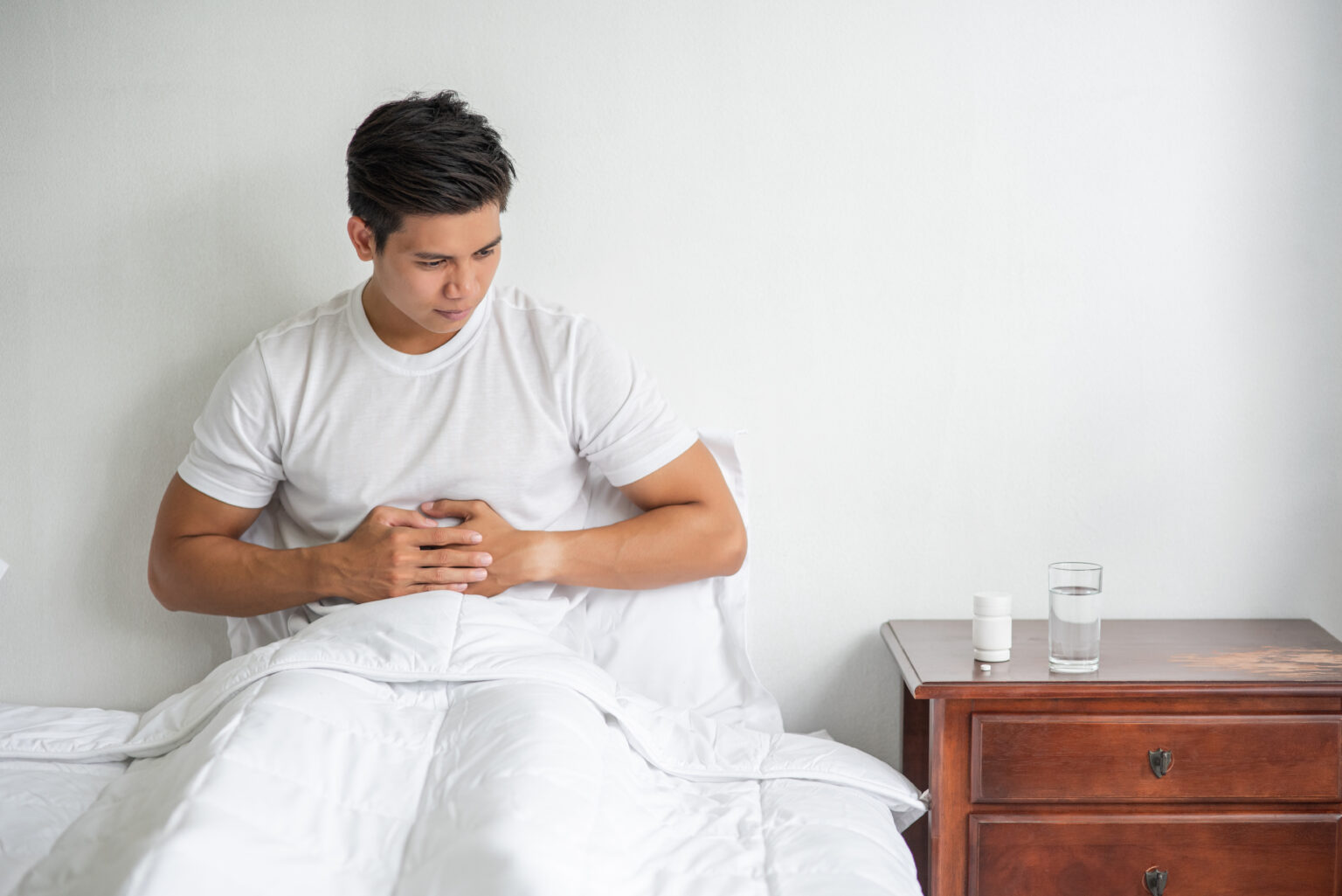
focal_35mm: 85
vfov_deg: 16.1
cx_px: 671
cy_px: 448
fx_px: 3169
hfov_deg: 23.9
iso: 400
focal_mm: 85
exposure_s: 1/200
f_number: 2
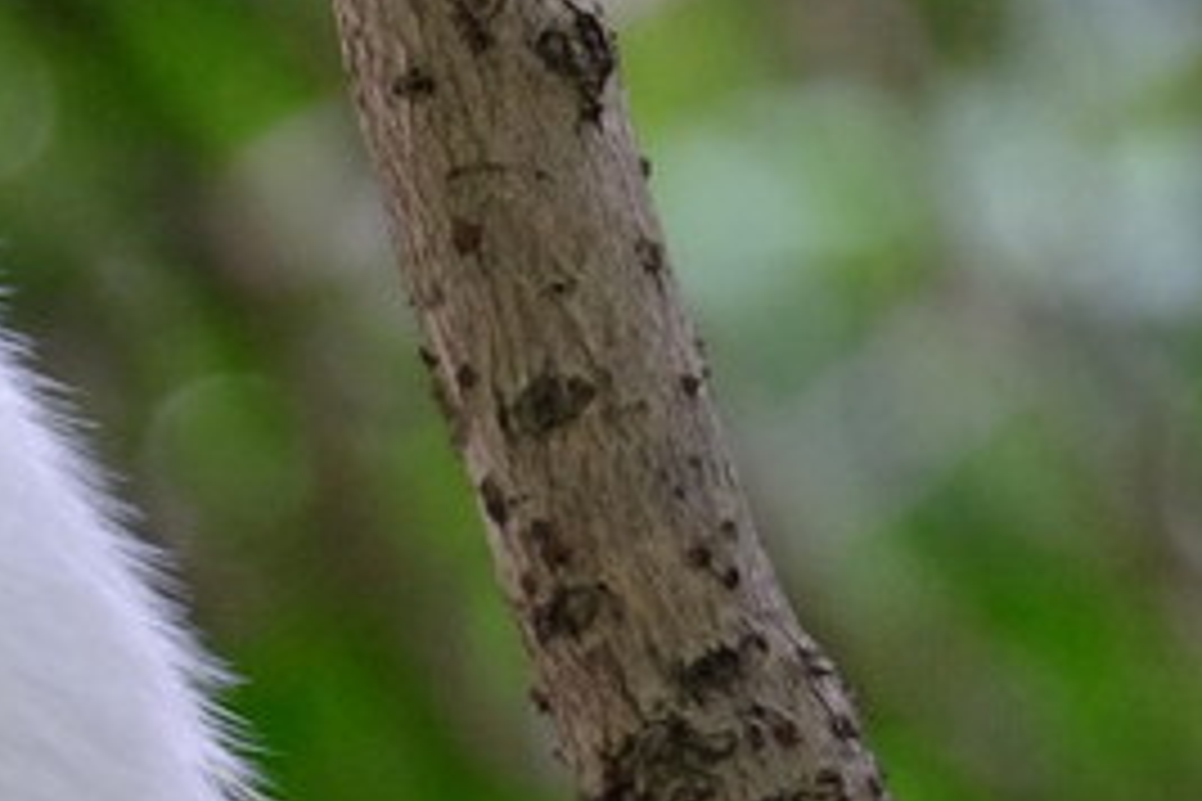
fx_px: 38561
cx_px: -1279
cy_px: 846
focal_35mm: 1155
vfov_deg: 1.2
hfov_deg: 1.8
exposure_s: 1/60
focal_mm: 171.6
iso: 2000
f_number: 6.4
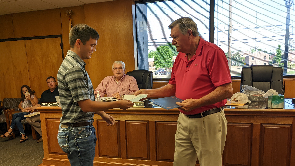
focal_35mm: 31
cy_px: 107
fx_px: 242
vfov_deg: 37.5
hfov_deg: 62.6
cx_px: 146
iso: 48
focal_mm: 4.38
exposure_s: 1/187
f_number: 1.73
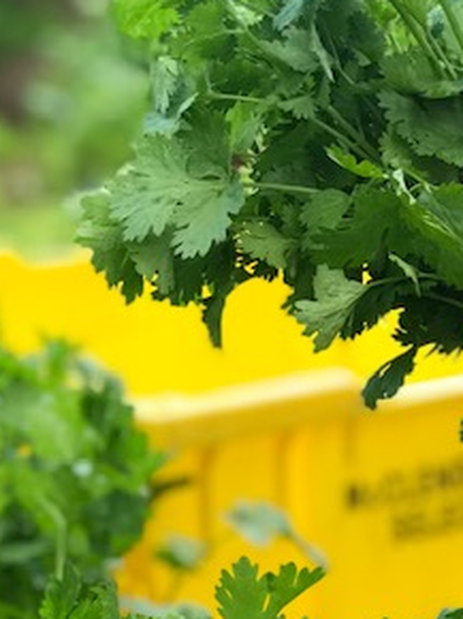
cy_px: 455
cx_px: 344
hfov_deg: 11.7
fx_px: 2250
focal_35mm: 126
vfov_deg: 15.6
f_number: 2.8
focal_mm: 6.6
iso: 32
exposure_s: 1/60
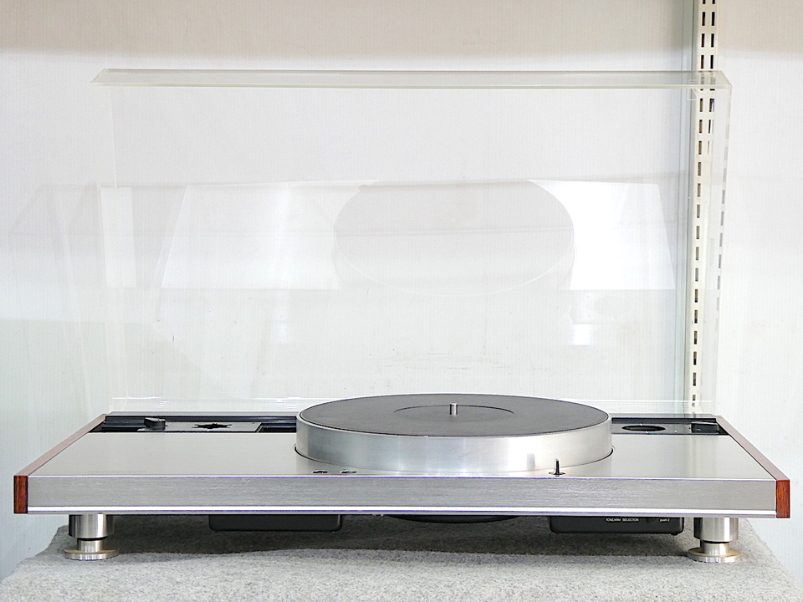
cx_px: 402
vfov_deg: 19.9
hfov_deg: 26.3
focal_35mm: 74
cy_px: 301
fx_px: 1717
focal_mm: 13.2
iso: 200
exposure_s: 1/15
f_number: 4.6
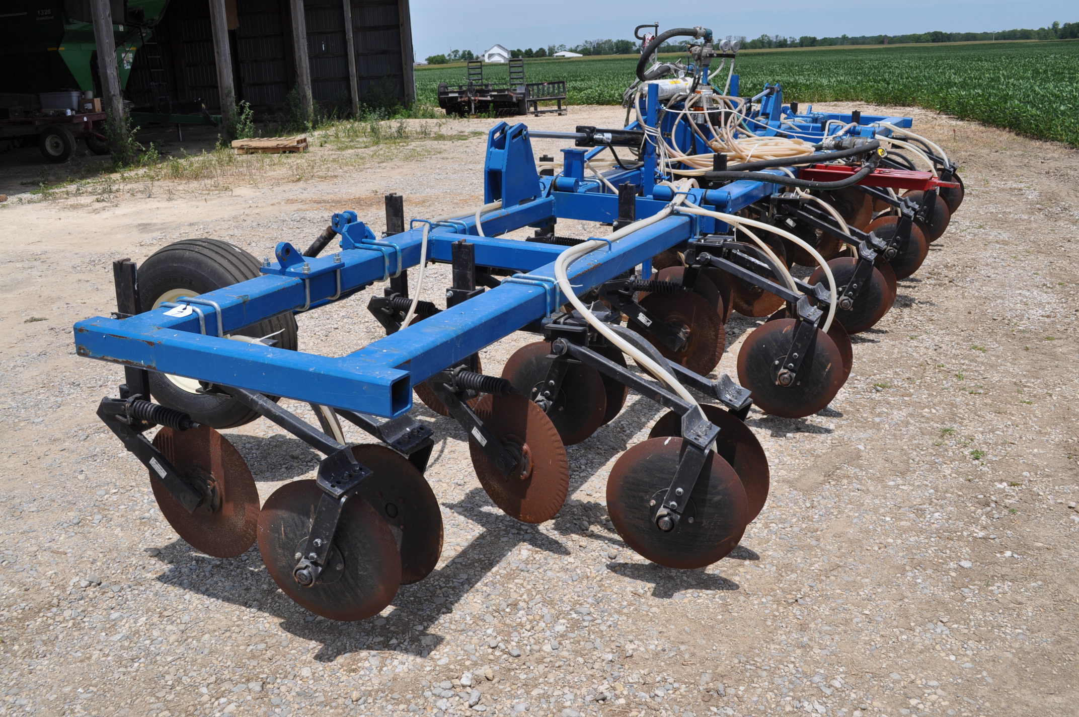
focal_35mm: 36
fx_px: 1078
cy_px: 358
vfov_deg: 36.8
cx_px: 540
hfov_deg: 53.2
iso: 200
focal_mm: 24
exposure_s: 1/400
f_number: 10
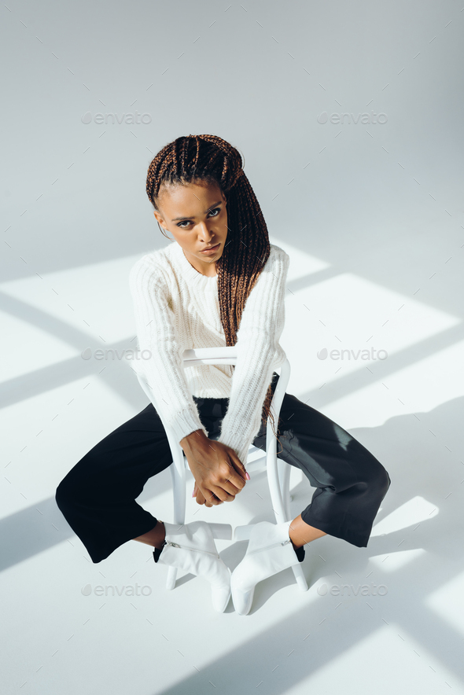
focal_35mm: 35
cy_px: 348
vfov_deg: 54.4
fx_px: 676
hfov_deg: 37.9
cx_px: 232
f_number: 7.1
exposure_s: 1/200
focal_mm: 35
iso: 160
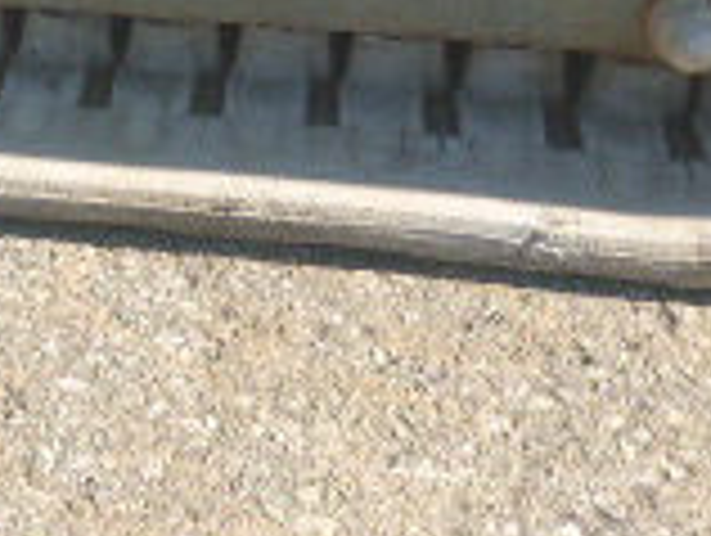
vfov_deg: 13.5
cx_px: -212
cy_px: -342
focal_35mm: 101
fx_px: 2078
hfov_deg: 18.1
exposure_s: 1/160
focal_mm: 4.5
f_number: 3.9
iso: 100
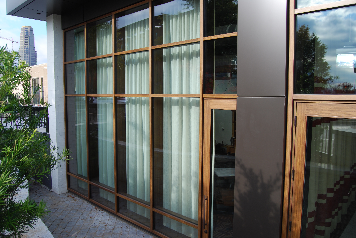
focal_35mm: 27
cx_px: 178
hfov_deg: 67.3
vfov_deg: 48.0
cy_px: 119
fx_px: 267
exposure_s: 1/160
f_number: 6.3
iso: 100
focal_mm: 18
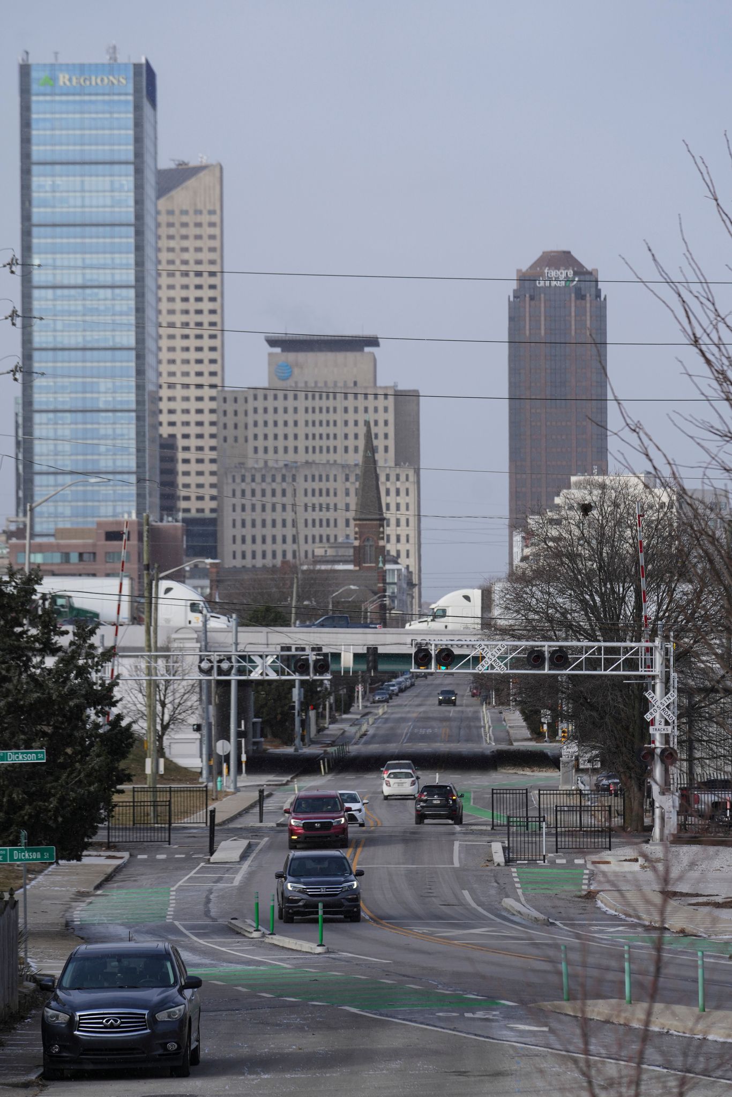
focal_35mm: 176
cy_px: 548
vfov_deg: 11.7
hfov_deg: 7.8
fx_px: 5366
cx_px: 366
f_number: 5
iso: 400
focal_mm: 176
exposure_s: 1/2000
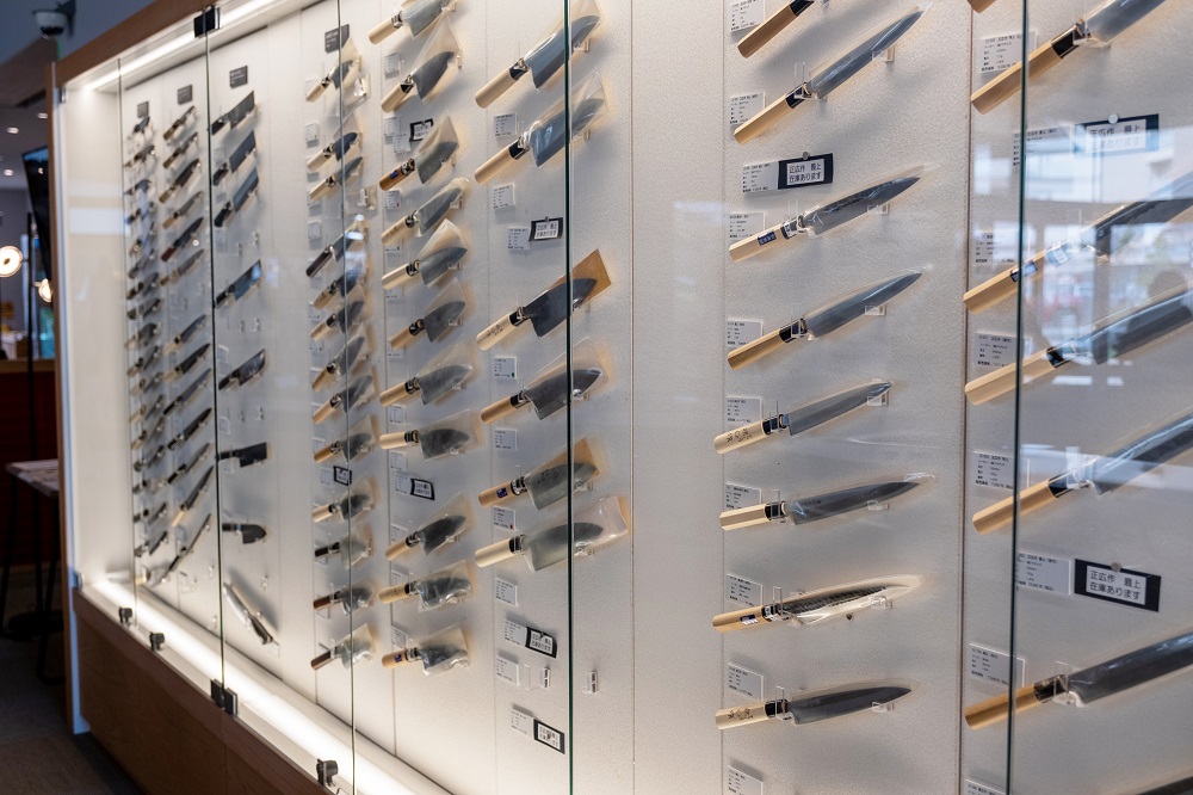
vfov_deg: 35.9
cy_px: 398
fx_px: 1226
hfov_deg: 51.9
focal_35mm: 37
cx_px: 596
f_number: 3.2
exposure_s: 1/60
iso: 320
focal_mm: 24.9
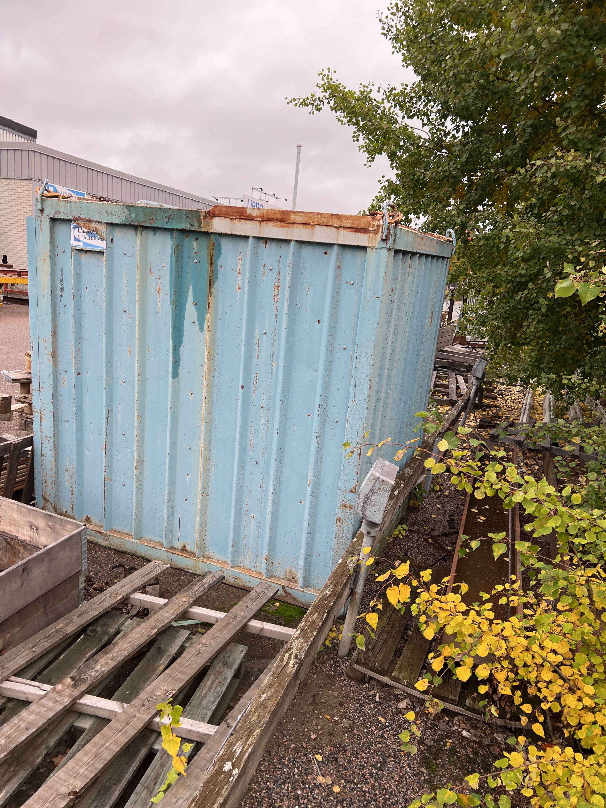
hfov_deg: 53.1
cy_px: 404
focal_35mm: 26
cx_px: 303
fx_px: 607
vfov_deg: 67.3
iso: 50
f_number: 1.5
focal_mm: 5.7
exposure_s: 1/330
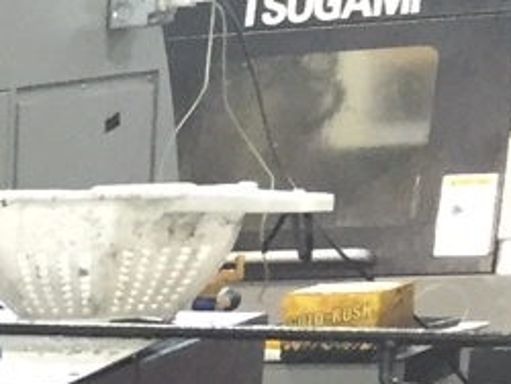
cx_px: -932
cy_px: 1019
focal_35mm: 189
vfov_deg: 7.2
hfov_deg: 8.9
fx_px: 2793
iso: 100
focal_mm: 4.15
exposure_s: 1/30
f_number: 2.2
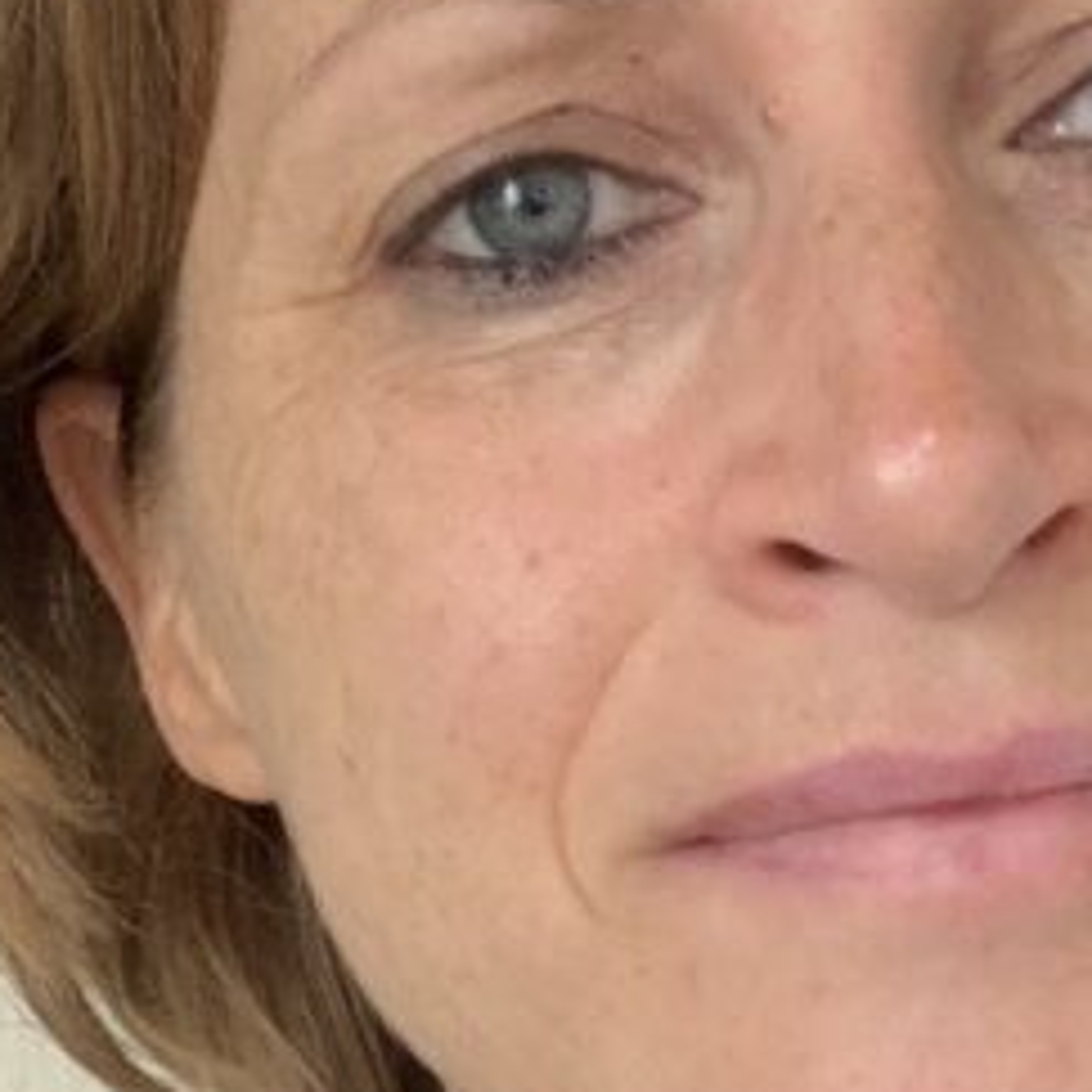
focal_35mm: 119
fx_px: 4247
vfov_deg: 14.2
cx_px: 840
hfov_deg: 14.6
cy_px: 1303
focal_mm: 2.87
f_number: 2.2
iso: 160
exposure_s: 1/60
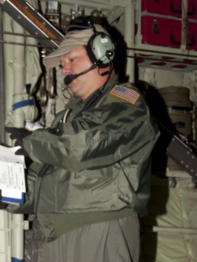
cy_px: 262
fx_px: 698
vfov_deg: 20.6
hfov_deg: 16.0
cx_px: 46
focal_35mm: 92
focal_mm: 42
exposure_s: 1/250
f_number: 10
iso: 400
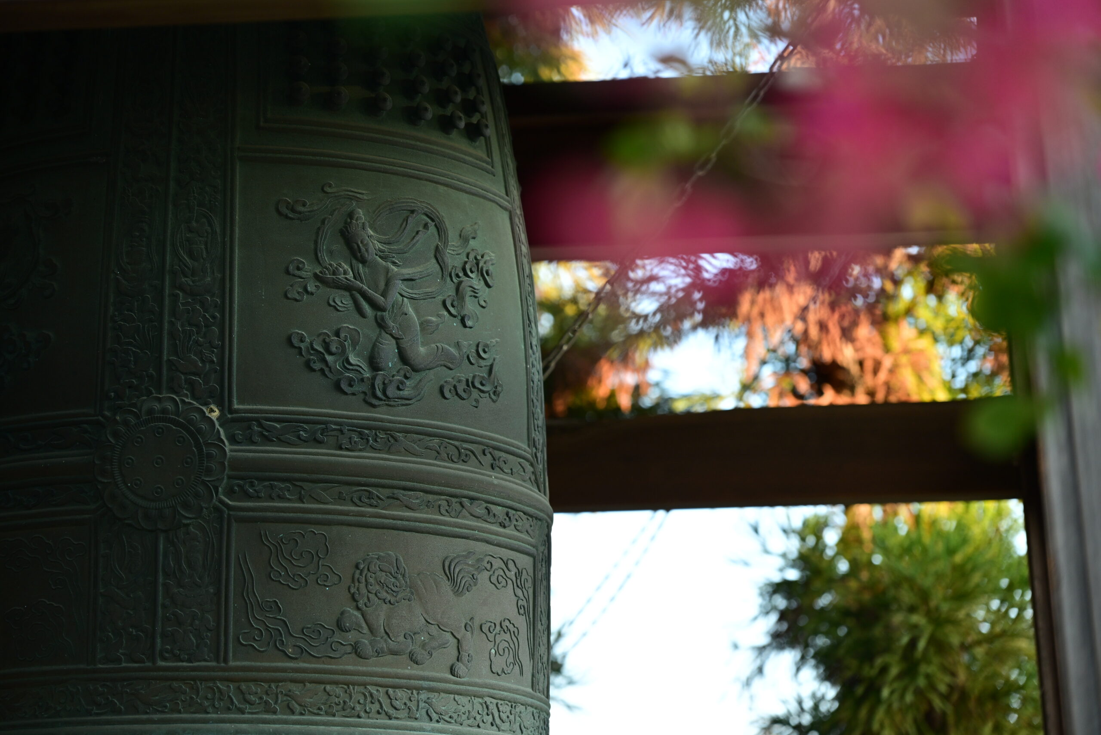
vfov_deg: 11.4
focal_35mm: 120
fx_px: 3672
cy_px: 368
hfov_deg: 17.1
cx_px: 550
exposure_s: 1/125
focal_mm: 120
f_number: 4
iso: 200
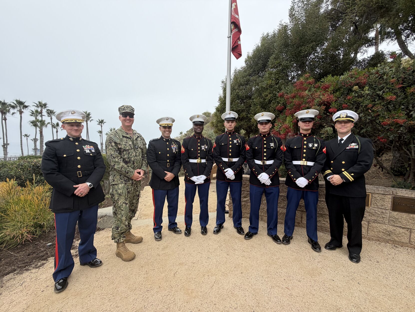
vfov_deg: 85.7
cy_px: 156
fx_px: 168
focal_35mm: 14
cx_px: 208
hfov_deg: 102.1
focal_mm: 2.22
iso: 40
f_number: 2.2
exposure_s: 1/638
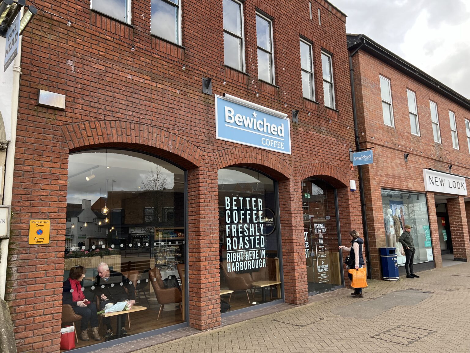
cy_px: 176
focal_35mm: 26
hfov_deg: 67.3
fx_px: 353
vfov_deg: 53.1
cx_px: 235
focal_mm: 5.7
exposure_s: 1/544
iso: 50
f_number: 1.5
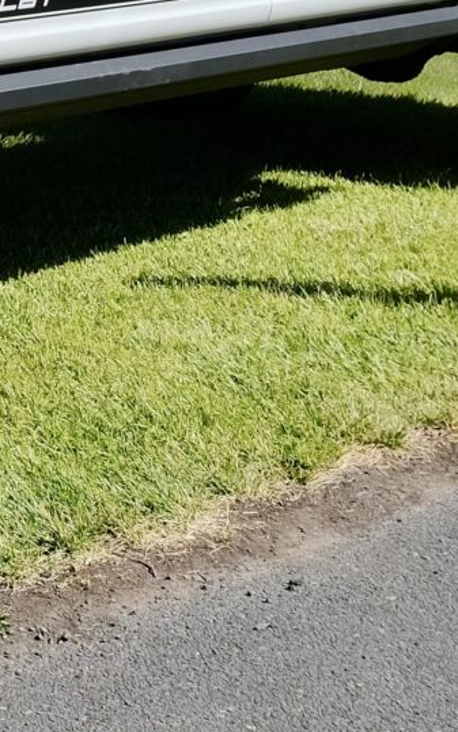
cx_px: -272
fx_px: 1777
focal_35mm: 89
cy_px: -109
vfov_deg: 21.8
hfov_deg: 13.6
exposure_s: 1/950
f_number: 5.6
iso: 400
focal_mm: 15.6
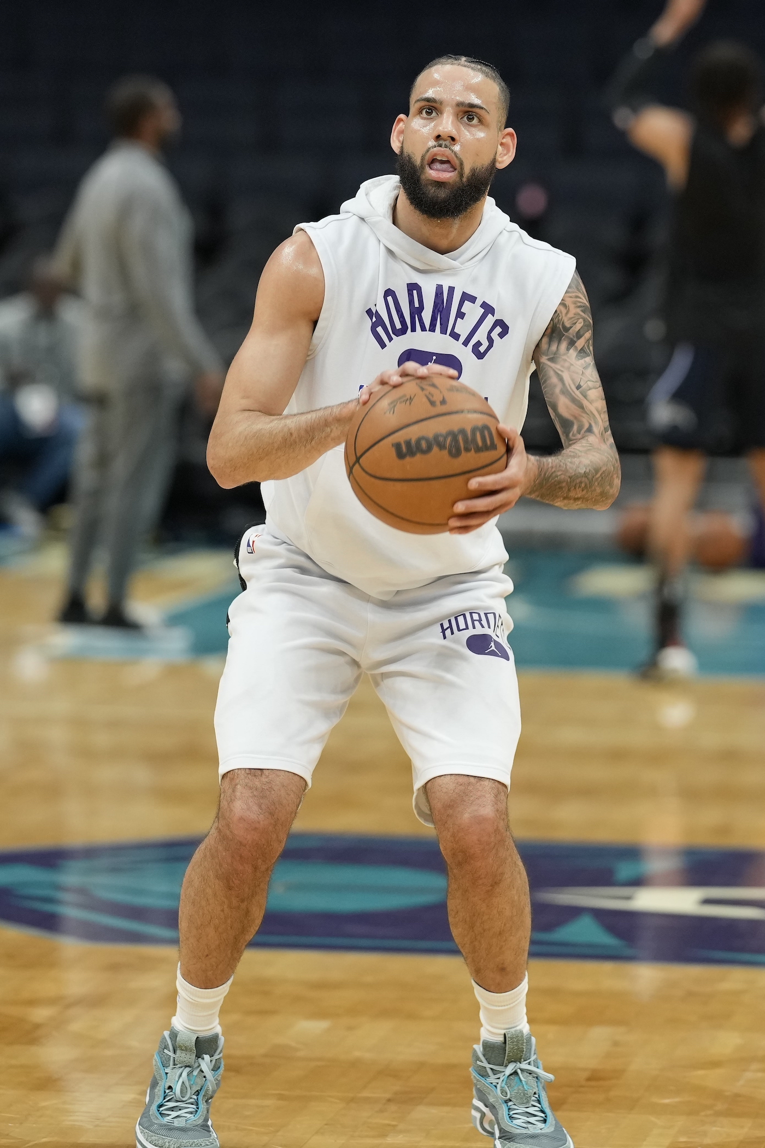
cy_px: 574
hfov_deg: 10.2
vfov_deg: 15.2
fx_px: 4303
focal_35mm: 135
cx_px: 382
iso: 1250
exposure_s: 1/1250
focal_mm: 135
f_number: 2
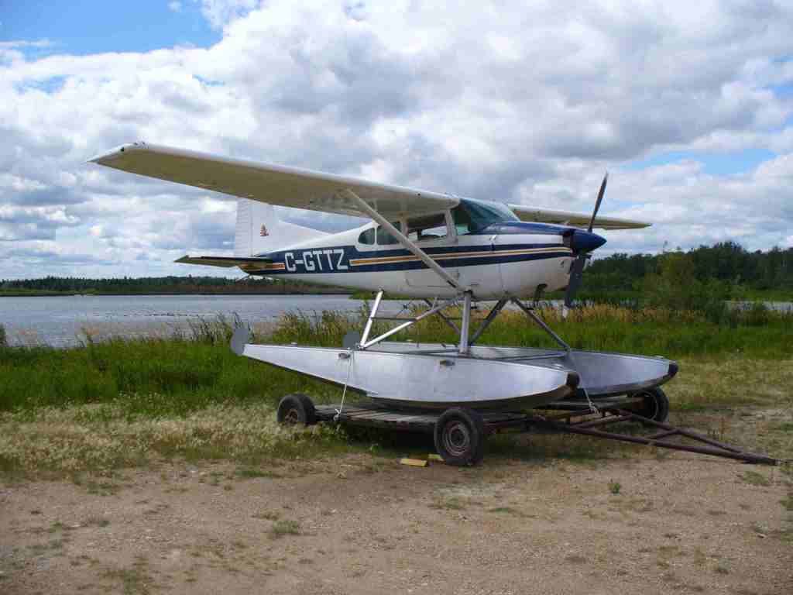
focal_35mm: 37
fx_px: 848
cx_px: 396
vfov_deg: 38.7
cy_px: 298
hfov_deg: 50.1
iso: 80
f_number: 5.6
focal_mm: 6.1
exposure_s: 1/500
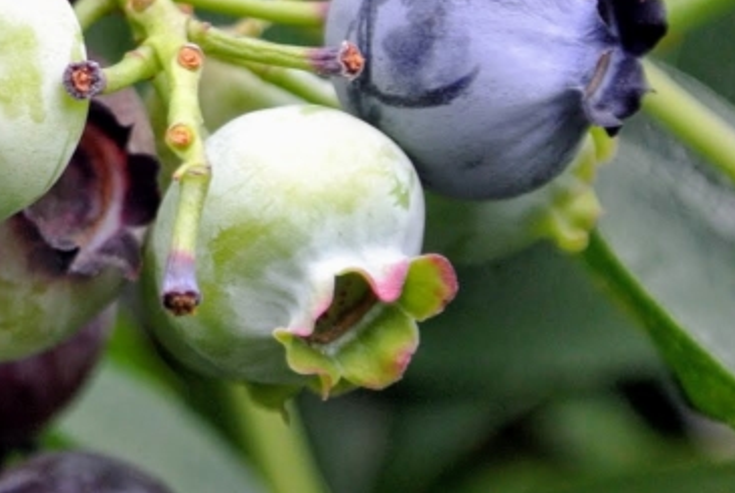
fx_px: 4644
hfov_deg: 8.9
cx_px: -139
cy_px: 137
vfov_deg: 6.1
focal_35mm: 227
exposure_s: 1/125
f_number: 5.6
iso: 280
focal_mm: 30
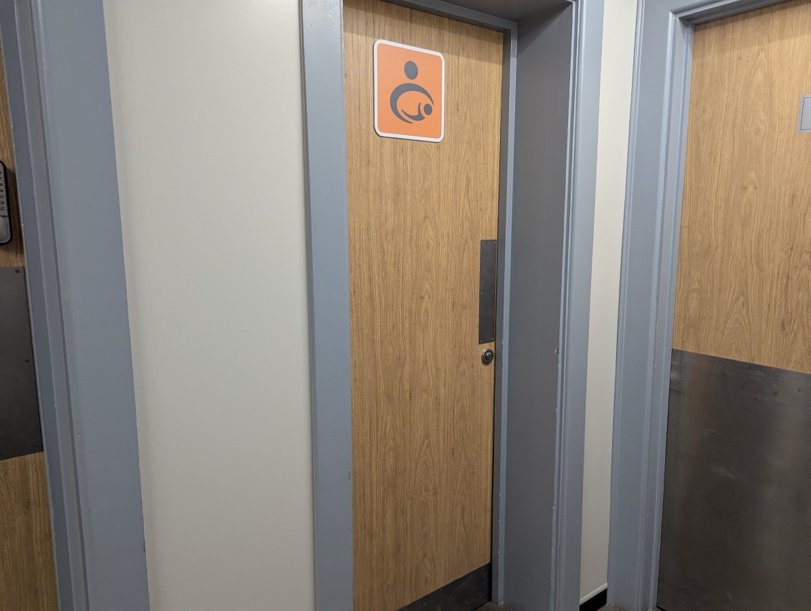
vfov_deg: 56.9
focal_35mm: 24
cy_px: 306
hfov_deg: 71.5
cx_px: 406
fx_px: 563
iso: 1041
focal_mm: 6.81
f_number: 1.85
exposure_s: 1/515
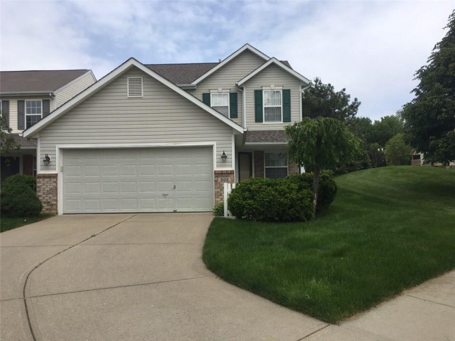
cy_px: 170
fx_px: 381
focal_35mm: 29
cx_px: 228
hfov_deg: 61.7
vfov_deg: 48.2
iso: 25
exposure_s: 1/2024
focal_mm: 4.15
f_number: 2.2
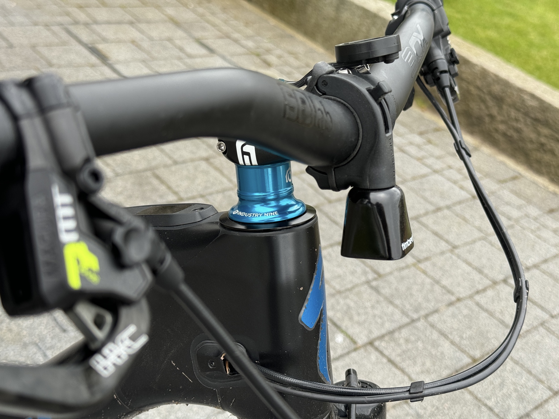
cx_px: 280
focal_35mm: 48
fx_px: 775
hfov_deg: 39.7
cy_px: 210
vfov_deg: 30.3
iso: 64
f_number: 1.78
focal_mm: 6.76
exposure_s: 1/731
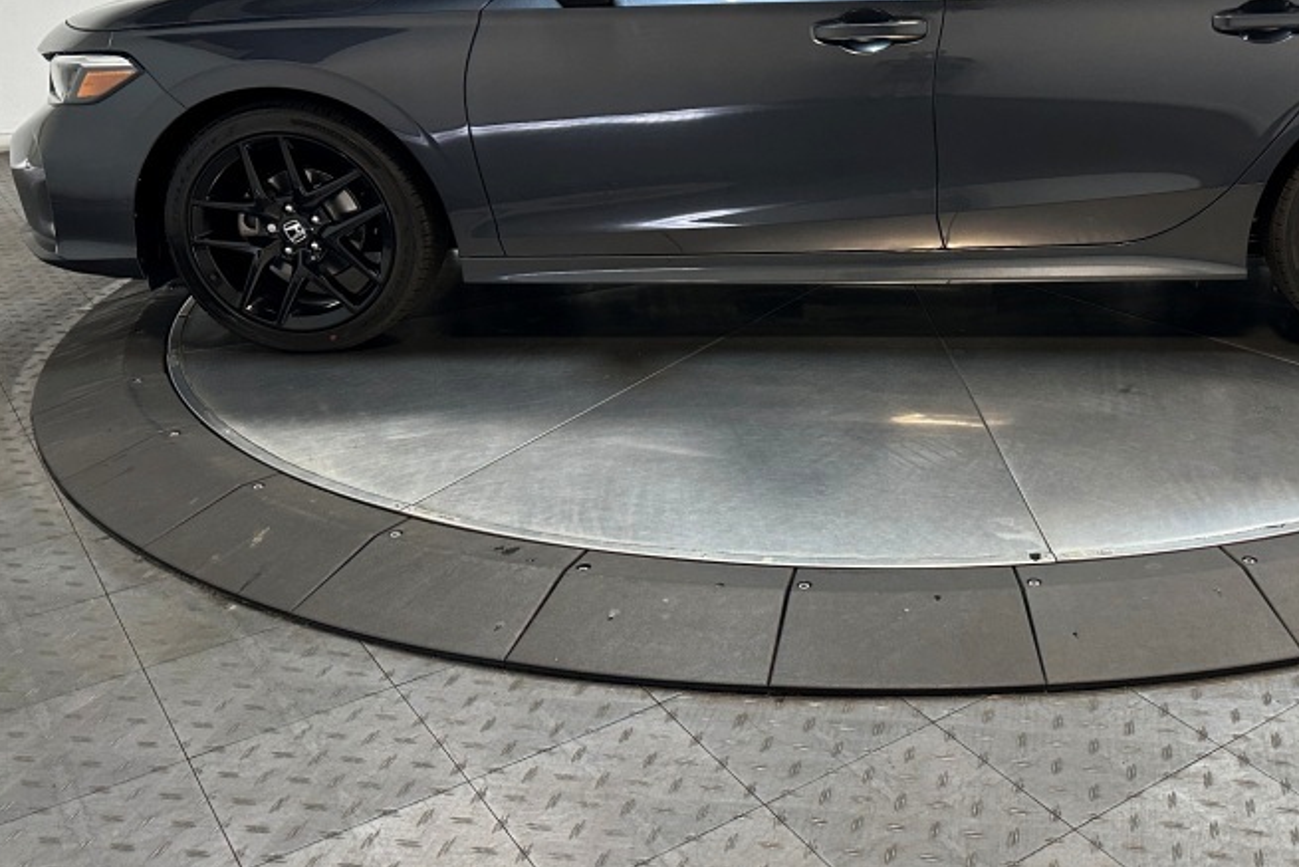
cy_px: 246
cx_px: 888
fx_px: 1407
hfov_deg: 48.5
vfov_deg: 33.7
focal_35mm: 39
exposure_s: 1/60
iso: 320
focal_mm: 6.86
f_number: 1.78
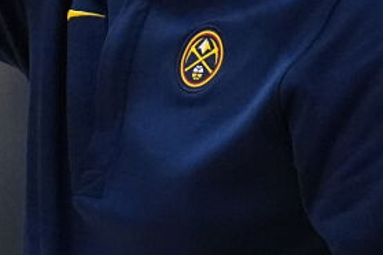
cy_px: -21
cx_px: 300
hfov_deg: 0.8
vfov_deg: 0.5
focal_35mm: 2530
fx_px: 26914
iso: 5000
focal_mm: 400
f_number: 3.2
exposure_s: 1/2000
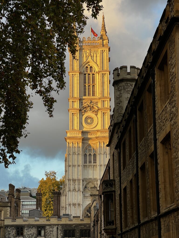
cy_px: 119
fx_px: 531
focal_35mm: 77
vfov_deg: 25.3
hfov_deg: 19.1
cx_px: 90
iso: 40
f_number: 2.8
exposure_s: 1/99
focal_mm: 9
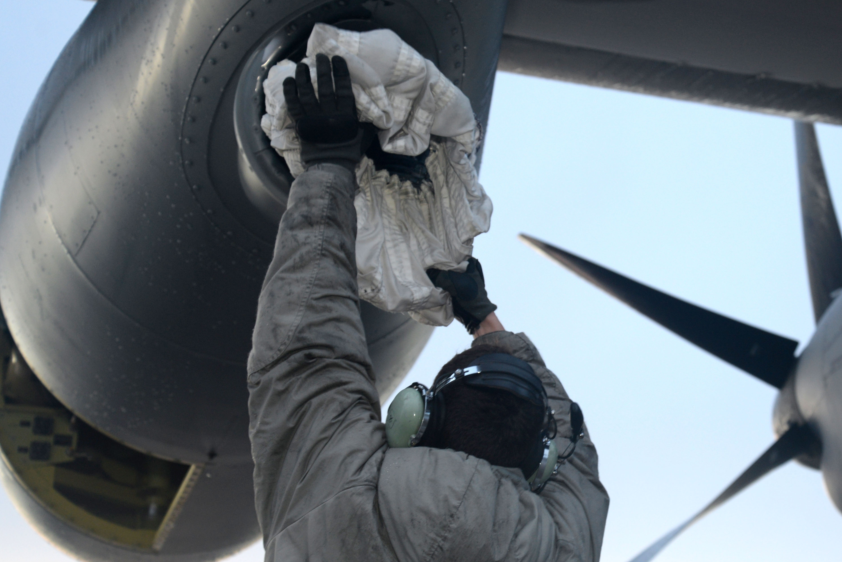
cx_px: 611
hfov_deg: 22.9
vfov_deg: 15.5
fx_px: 2059
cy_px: 328
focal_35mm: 88
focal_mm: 55
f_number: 5
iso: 500
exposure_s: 1/100
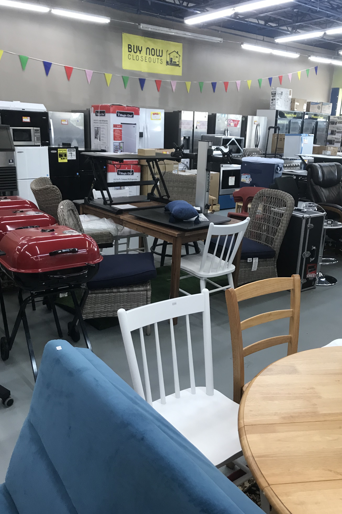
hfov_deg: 43.6
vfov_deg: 61.9
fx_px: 428
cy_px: 257
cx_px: 179
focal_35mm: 30
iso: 25
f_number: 1.8
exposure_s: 1/40
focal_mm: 3.99
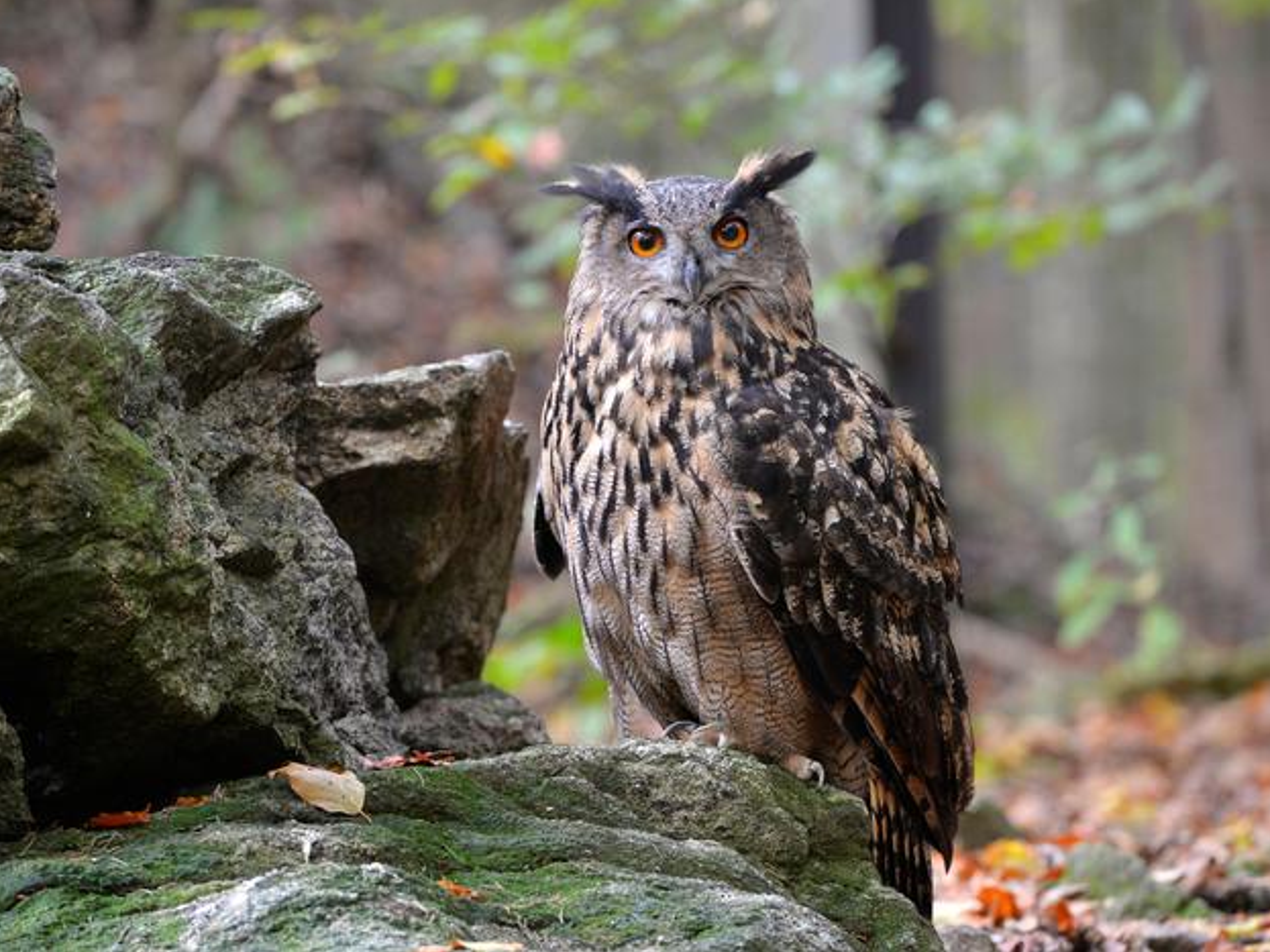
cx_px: 634
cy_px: 475
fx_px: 12362
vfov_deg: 4.4
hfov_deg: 5.9
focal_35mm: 337
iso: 400
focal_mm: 310
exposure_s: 1/6
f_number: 6.3
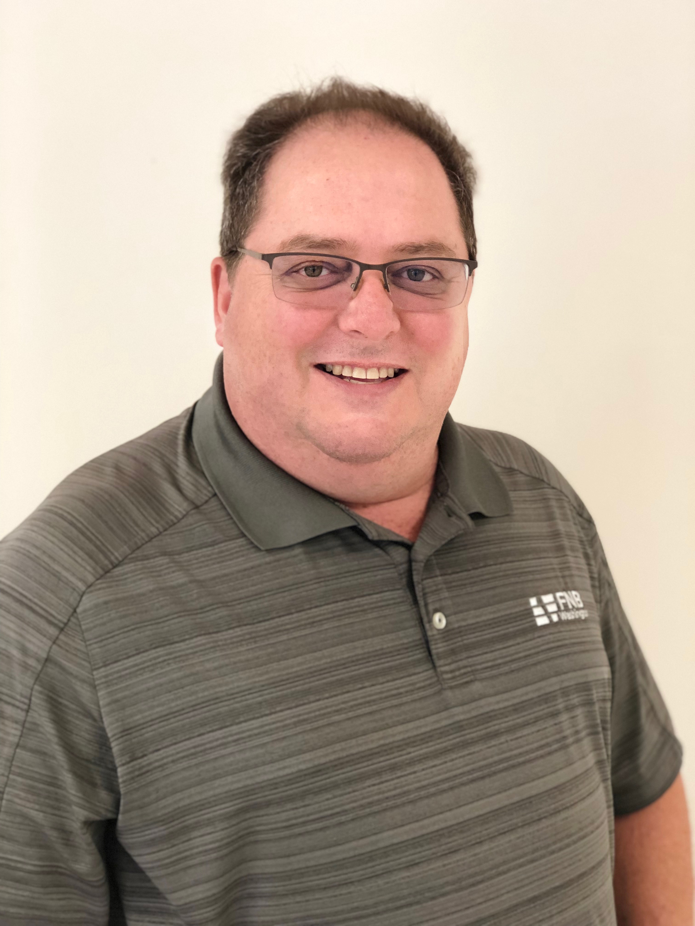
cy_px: 463
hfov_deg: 25.7
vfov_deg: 33.8
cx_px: 348
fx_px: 1526
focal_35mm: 57
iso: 160
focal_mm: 6.6
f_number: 2.8
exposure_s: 1/30
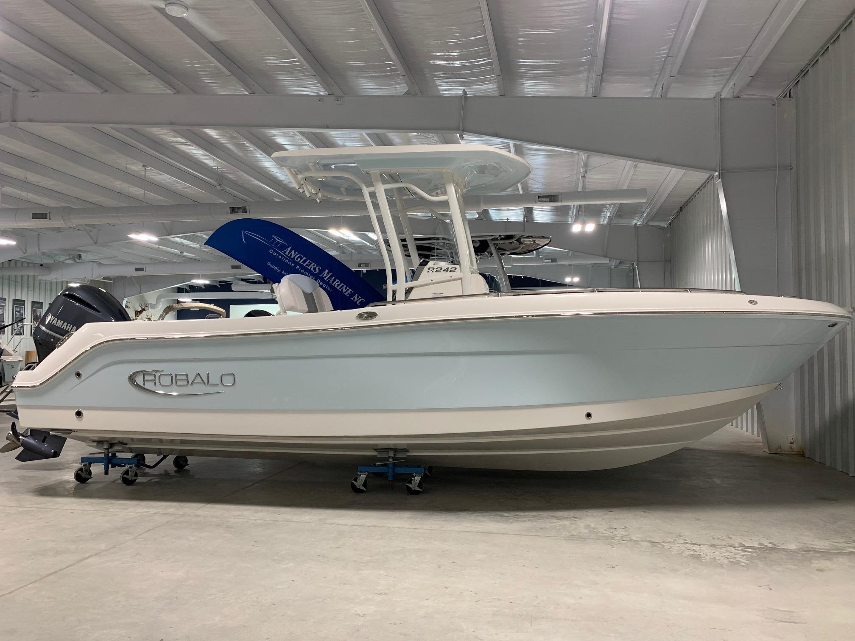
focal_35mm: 26
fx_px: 642
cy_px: 320
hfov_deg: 67.3
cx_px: 428
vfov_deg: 53.1
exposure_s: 1/91
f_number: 1.8
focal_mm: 4.25
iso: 100
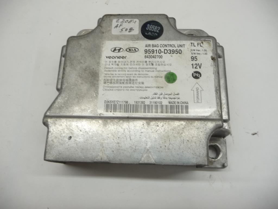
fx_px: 225
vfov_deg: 49.7
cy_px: 104
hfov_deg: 63.4
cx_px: 139
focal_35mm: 28
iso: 125
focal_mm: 4.7
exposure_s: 1/30
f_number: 3.3
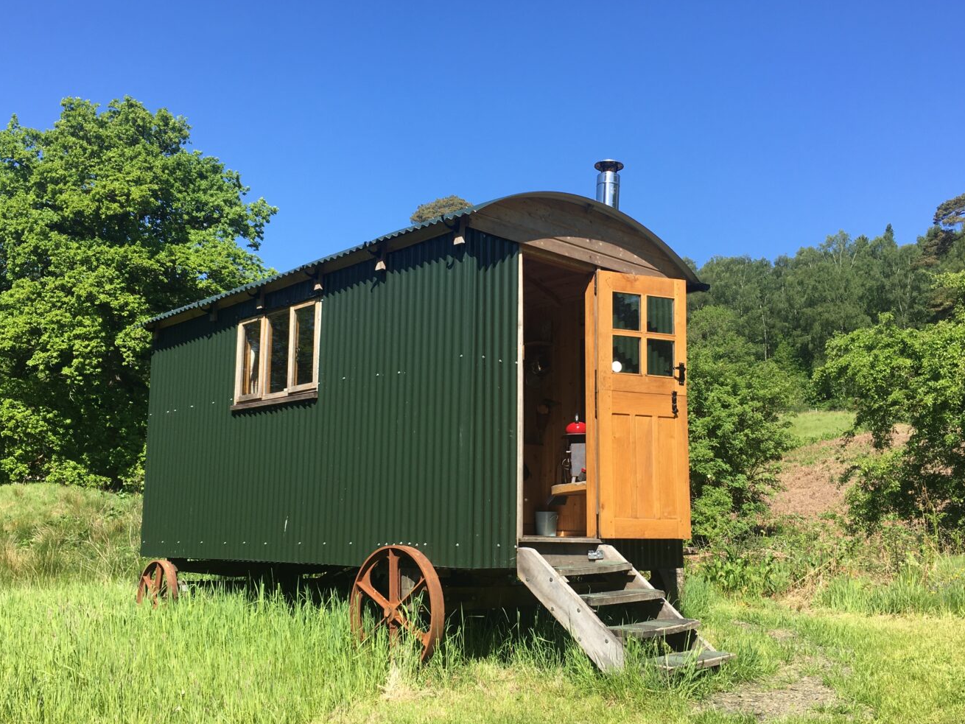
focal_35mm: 34
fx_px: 948
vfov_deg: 41.8
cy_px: 370
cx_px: 480
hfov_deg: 53.9
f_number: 2.2
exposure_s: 1/754
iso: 25
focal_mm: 4.15
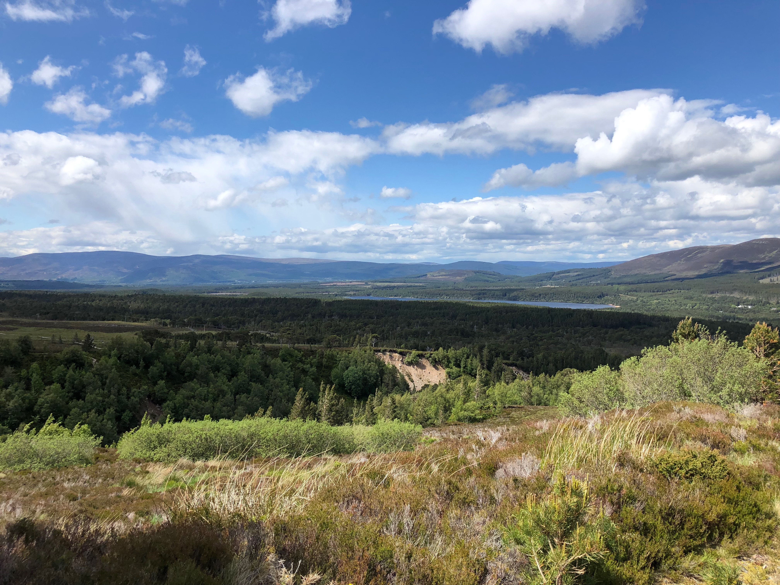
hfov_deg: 63.4
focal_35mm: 28
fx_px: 631
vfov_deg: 49.7
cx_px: 390
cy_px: 292
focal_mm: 4
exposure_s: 1/2525
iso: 20
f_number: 1.8
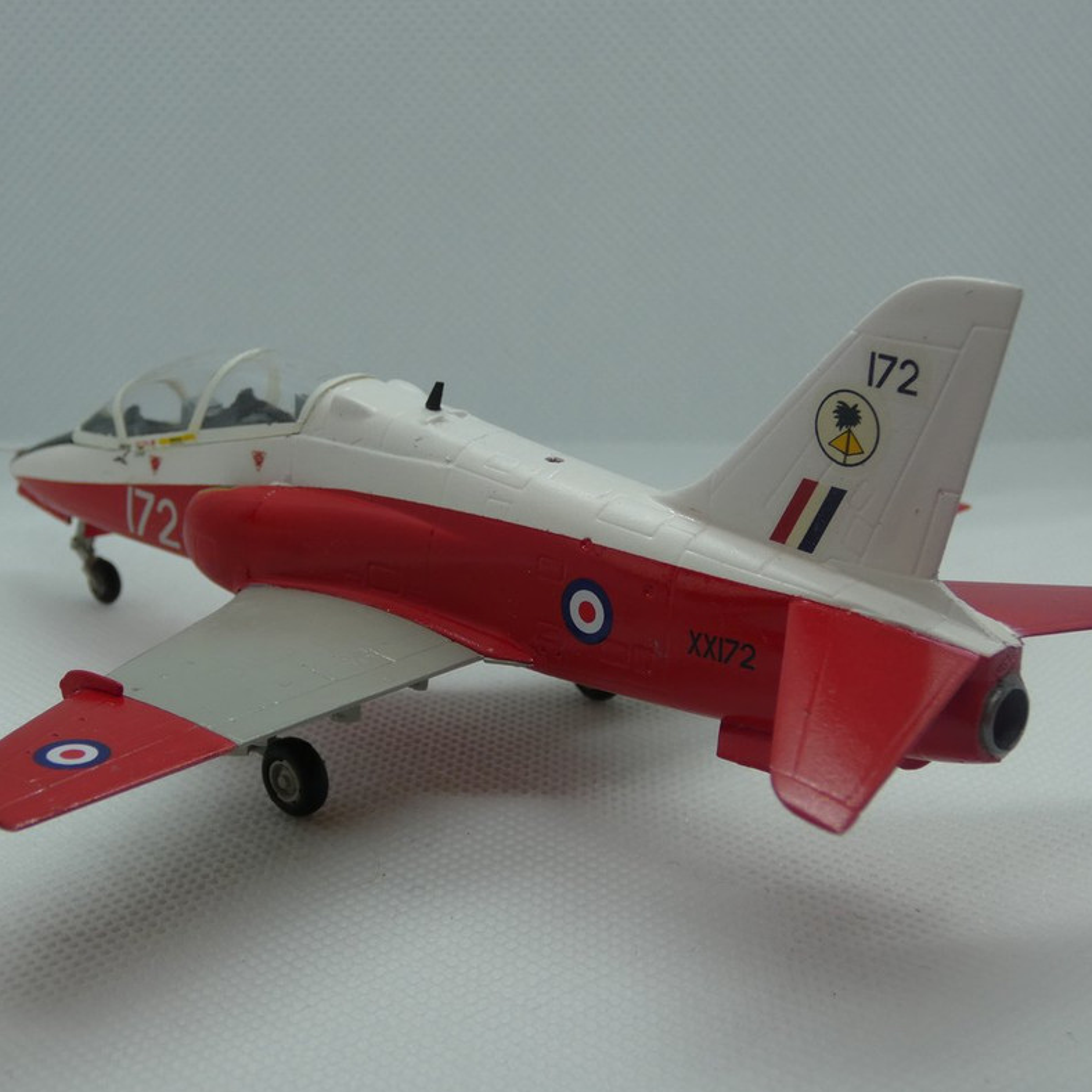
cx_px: 460
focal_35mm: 55
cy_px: 547
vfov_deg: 31.1
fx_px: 1963
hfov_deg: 31.0
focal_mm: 8.2
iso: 80
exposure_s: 1/160
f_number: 3.8
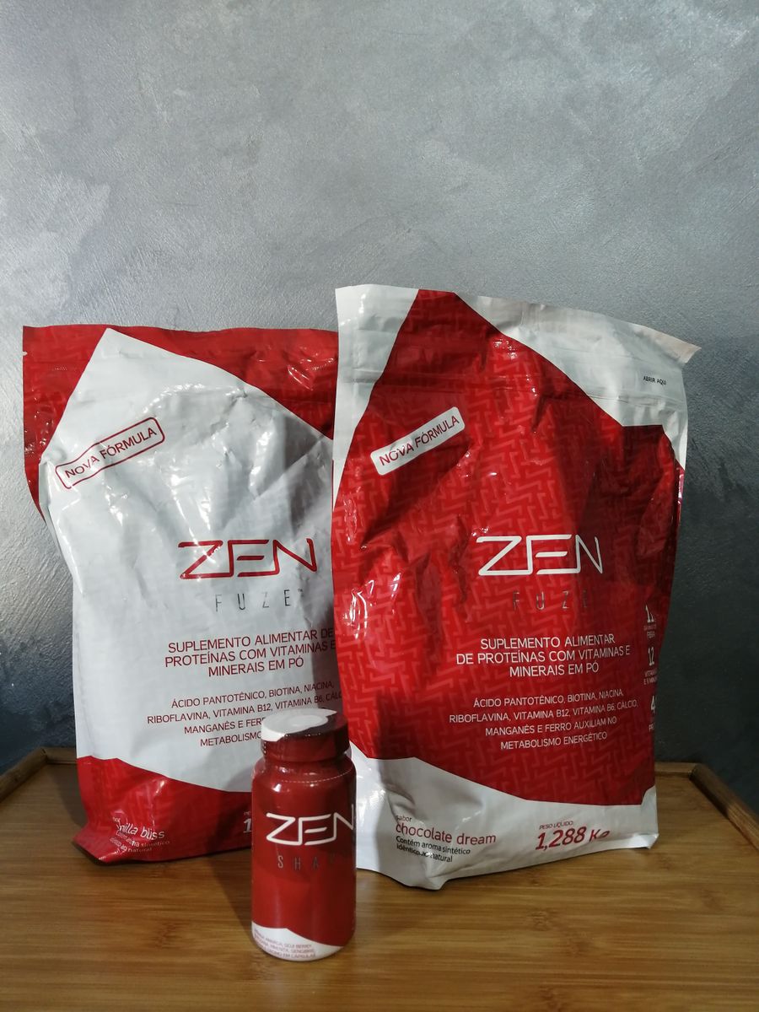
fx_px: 789
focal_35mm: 27
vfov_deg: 65.3
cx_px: 380
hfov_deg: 51.4
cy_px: 506
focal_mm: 3.62
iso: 160
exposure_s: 1/30
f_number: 1.8
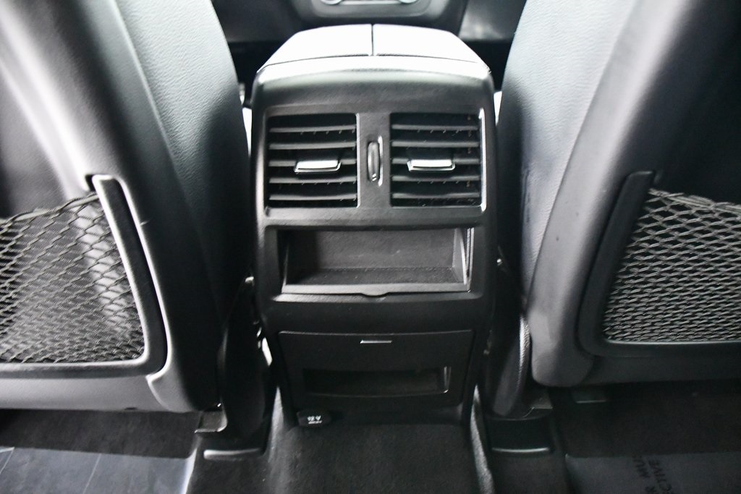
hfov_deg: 67.4
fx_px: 556
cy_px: 247
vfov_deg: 47.9
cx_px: 370
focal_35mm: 27
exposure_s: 1/13
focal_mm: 18
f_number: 3.5
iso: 12800
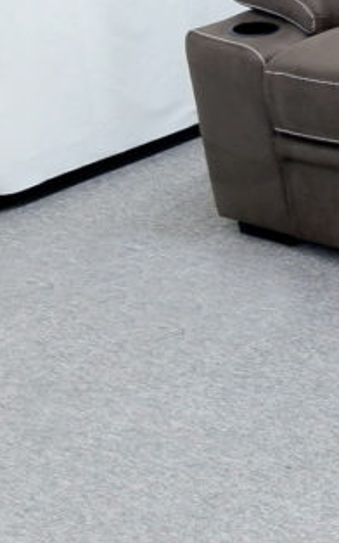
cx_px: 828
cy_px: 161
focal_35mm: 114
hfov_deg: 10.0
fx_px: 1687
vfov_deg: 18.2
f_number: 3.2
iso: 64
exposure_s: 1/4
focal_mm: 5.96
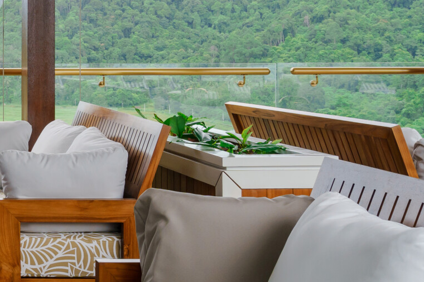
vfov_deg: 16.1
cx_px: -177
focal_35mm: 84
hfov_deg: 21.1
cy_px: 40
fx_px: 989
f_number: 9
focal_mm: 29
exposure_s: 1/60
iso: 500
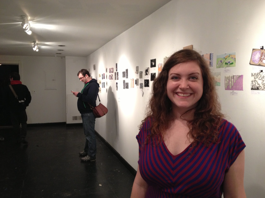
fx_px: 268
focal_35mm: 35
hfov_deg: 52.6
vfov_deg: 40.7
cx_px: 132
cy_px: 99
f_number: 2.4
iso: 200
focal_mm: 4.28
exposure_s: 1/20
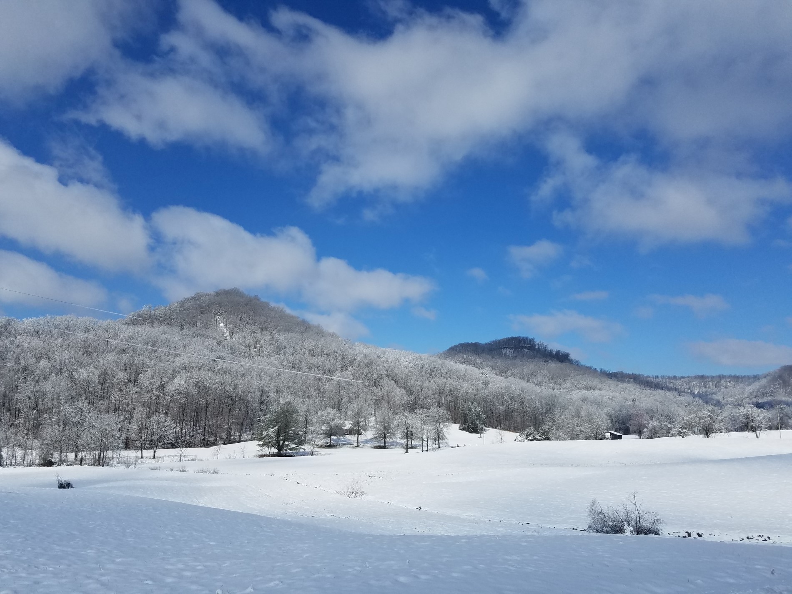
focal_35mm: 26
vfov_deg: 53.1
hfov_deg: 67.3
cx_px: 396
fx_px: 595
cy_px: 297
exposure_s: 1/7296
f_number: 1.7
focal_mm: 4.2
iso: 50
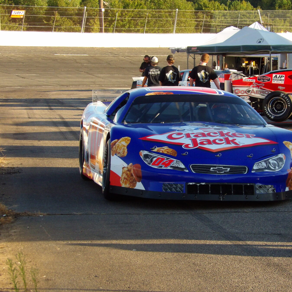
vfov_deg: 12.7
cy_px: 151
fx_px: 1307
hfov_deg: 12.7
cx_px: 201
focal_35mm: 137
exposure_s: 1/600
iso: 254
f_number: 4.2
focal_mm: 18.2
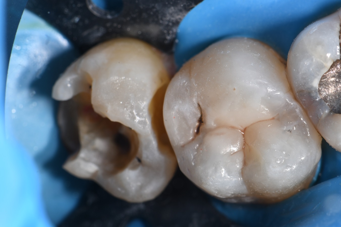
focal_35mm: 157
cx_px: 170
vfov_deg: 8.7
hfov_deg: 13.1
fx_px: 1486
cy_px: 114
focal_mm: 105
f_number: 32
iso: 200
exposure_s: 1/160
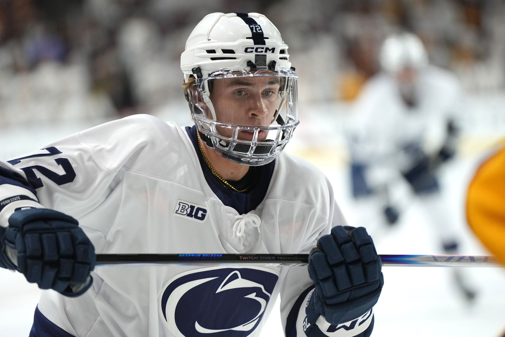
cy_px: 168
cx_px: 252
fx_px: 2805
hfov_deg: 10.3
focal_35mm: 200
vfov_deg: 6.9
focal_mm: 200
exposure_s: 1/1600
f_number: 2.8
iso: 2500
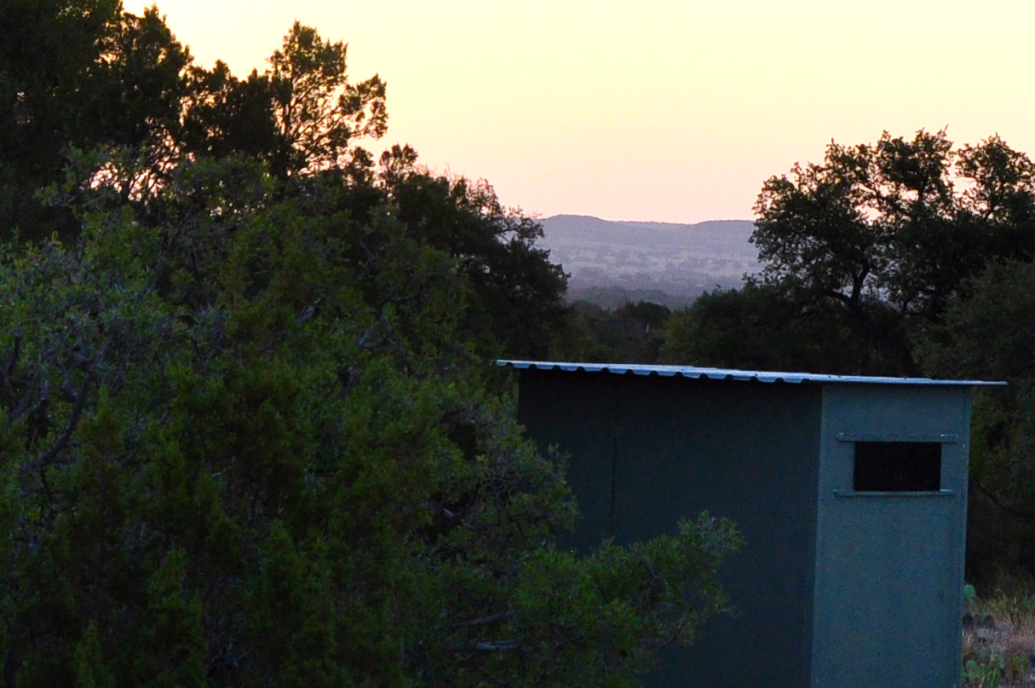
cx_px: 773
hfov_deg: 11.4
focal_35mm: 180
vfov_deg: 7.6
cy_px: -41
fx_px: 5169
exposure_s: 1/100
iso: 400
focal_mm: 34
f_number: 9
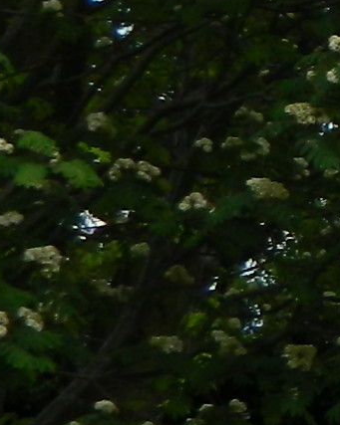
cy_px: 371
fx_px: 3853
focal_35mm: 306
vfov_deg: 6.3
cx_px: 1508
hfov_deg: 4.5
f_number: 3.5
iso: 80
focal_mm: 7.3
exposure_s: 1/500
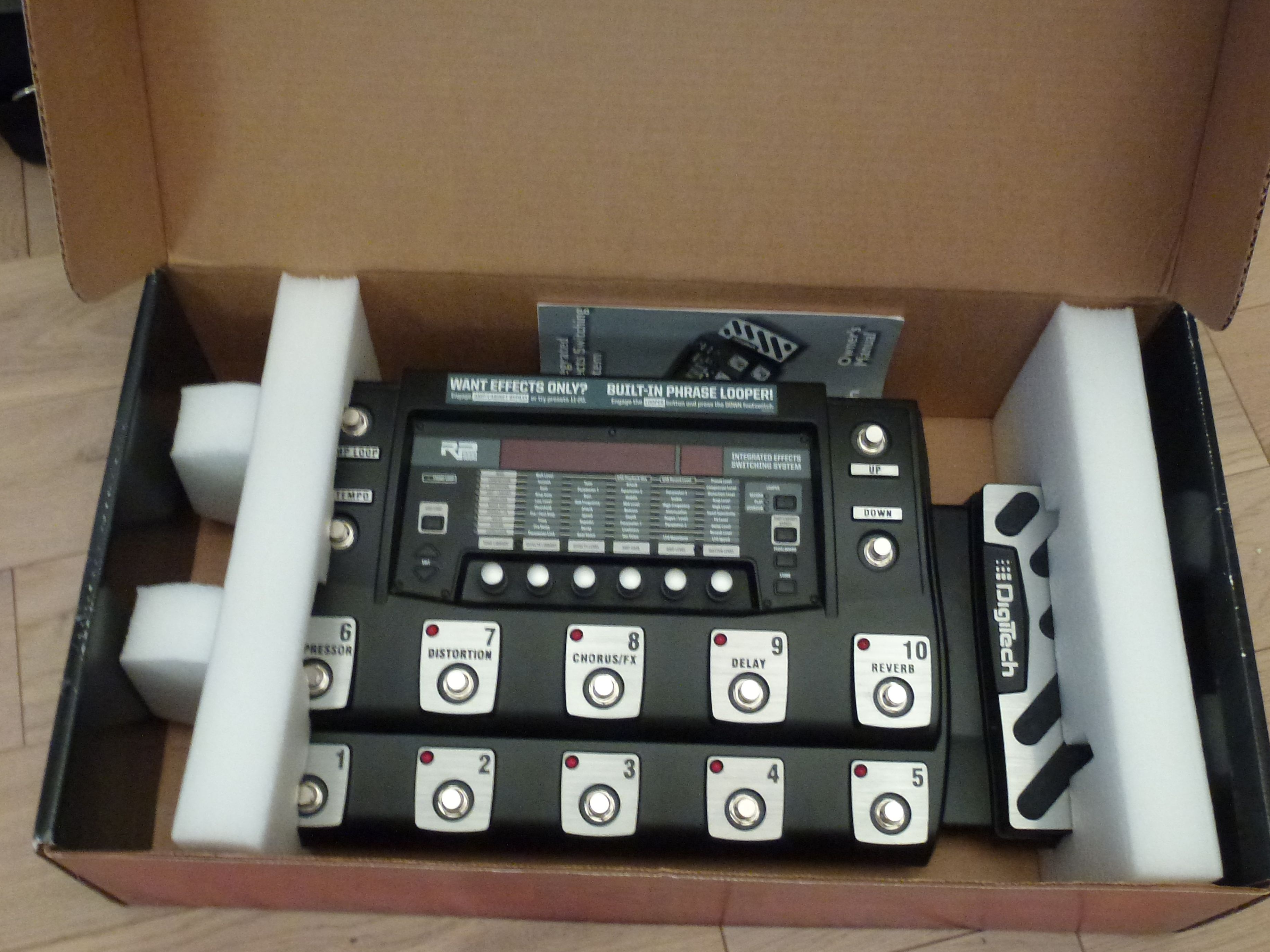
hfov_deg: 47.9
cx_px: 638
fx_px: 1431
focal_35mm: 39
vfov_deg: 36.8
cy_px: 427
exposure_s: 1/4
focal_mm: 5.9
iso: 320
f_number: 3.6
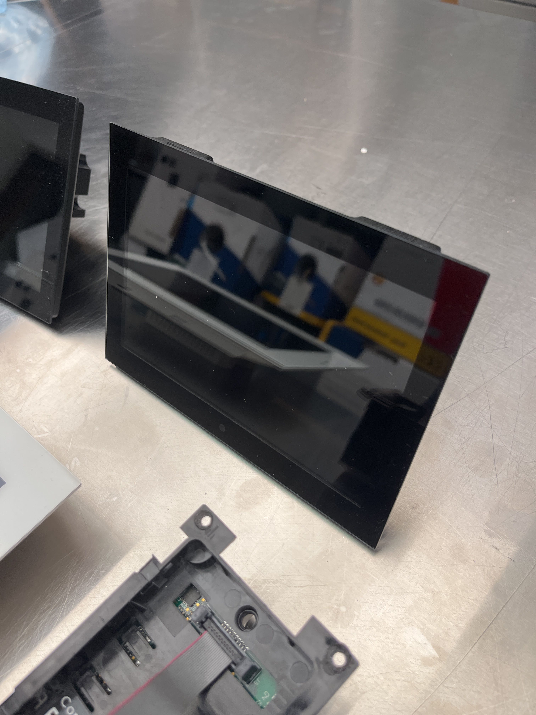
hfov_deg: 53.1
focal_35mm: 26
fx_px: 537
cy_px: 358
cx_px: 268
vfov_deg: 67.3
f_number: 1.6
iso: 40
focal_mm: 5.1
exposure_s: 1/100
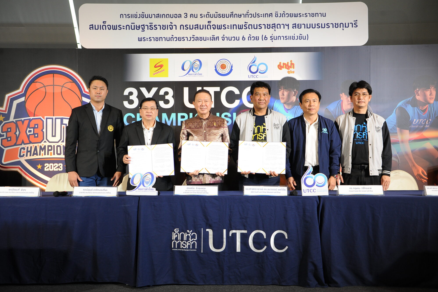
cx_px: 214
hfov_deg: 47.4
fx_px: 499
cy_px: 144
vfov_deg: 32.6
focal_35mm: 41
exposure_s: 1/200
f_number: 5.6
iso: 1600
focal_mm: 40
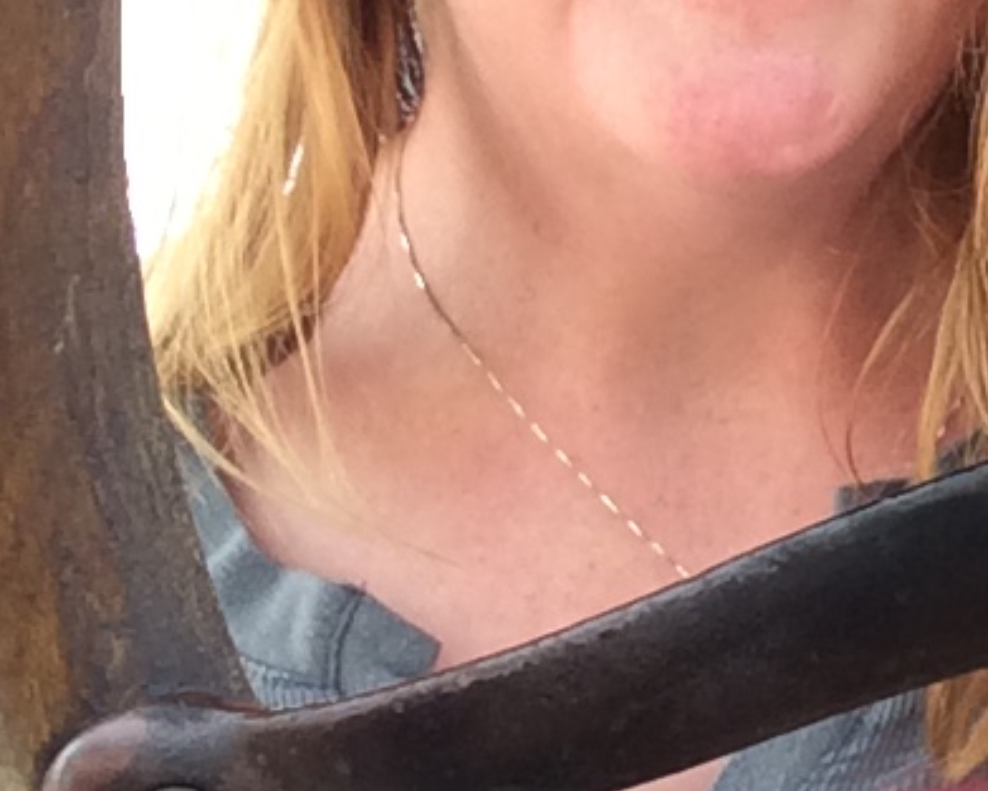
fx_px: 2896
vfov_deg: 15.2
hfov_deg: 17.0
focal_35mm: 99
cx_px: 1599
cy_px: -76
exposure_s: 1/120
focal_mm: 2.15
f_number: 2.4
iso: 50
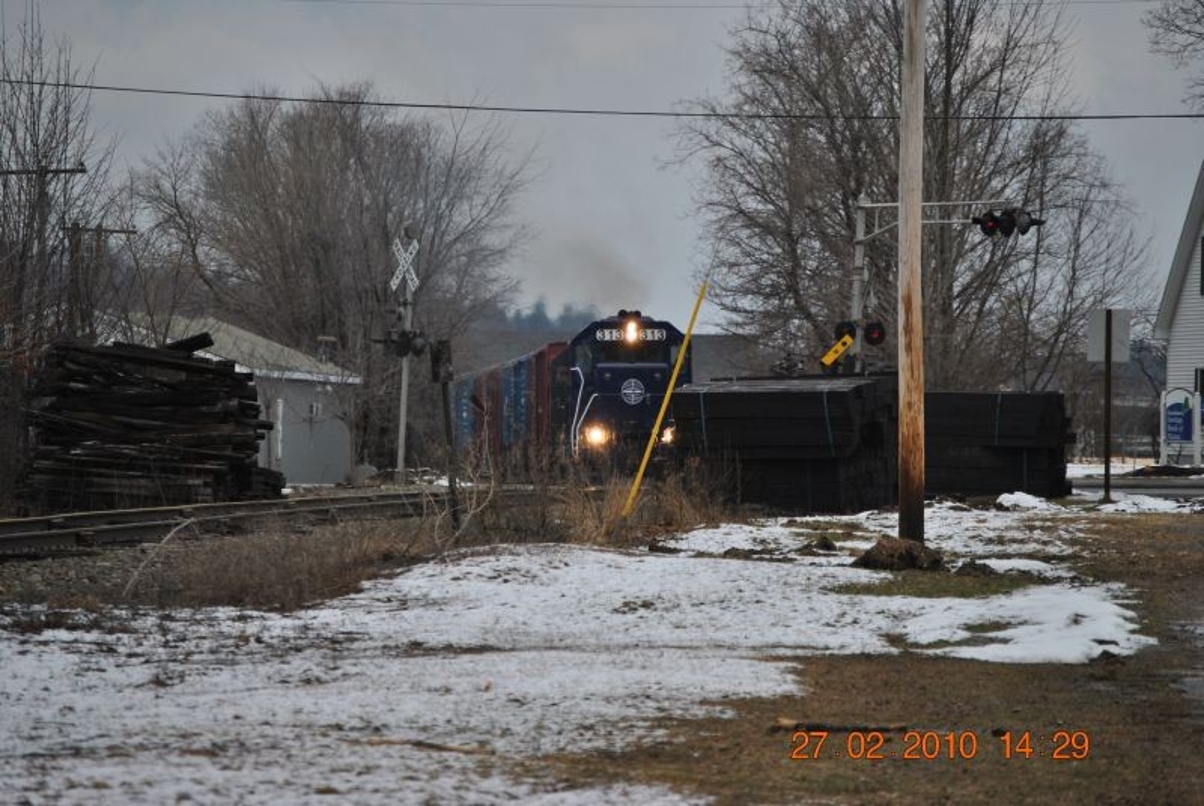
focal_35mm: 300
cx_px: 602
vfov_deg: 4.6
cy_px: 403
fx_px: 10048
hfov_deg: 6.9
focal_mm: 200
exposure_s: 1/800
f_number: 5.6
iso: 200
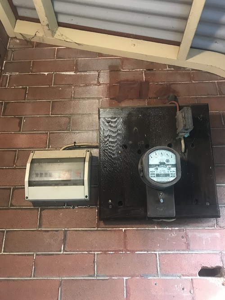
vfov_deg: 63.4
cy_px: 150
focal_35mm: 28
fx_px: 243
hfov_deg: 49.8
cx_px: 112
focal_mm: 3.99
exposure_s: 1/14
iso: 100
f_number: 1.8
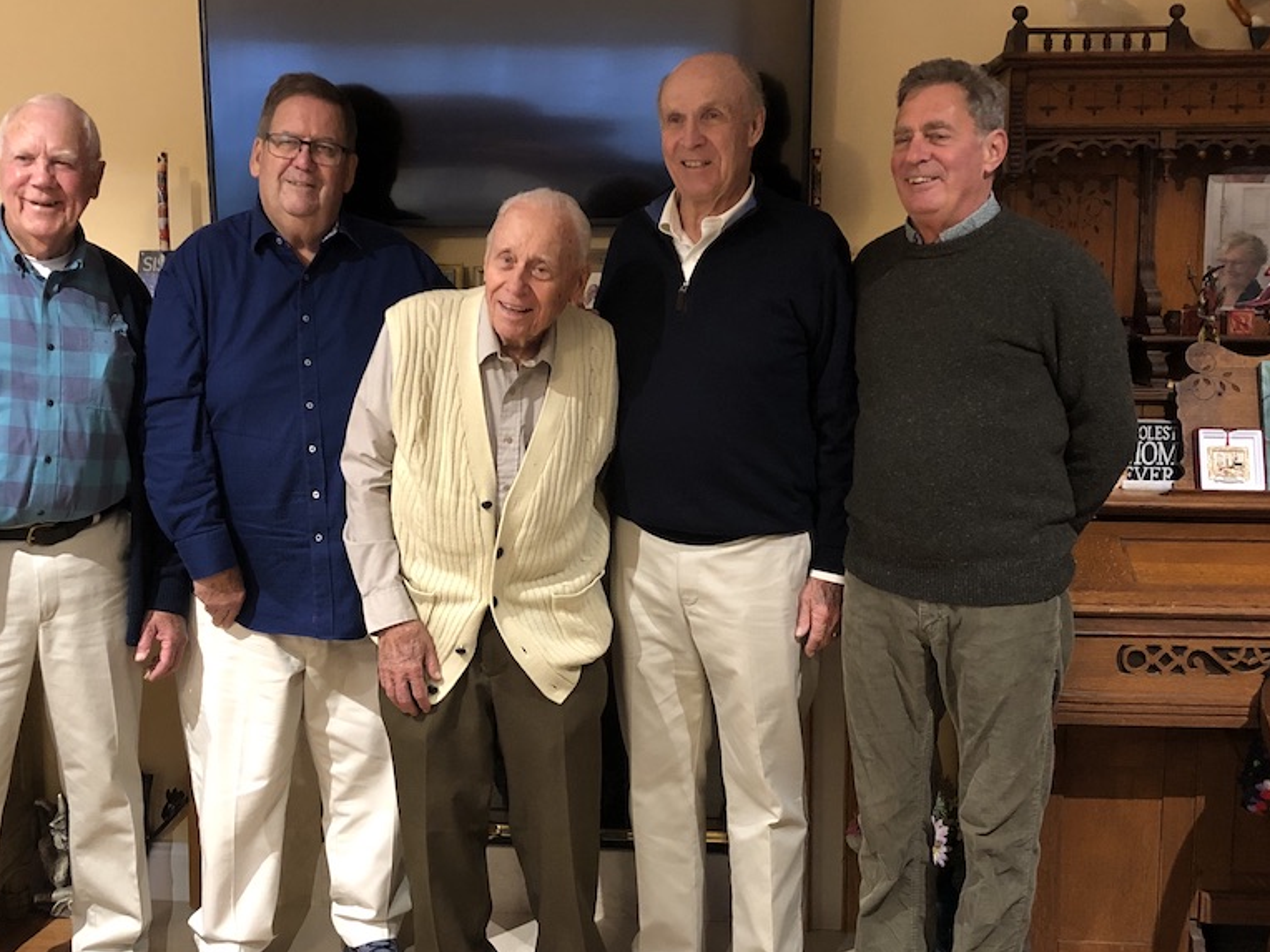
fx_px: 1614
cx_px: 539
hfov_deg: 42.8
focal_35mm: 44
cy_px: 480
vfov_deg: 32.9
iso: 100
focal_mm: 3.99
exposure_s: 1/7
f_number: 1.8
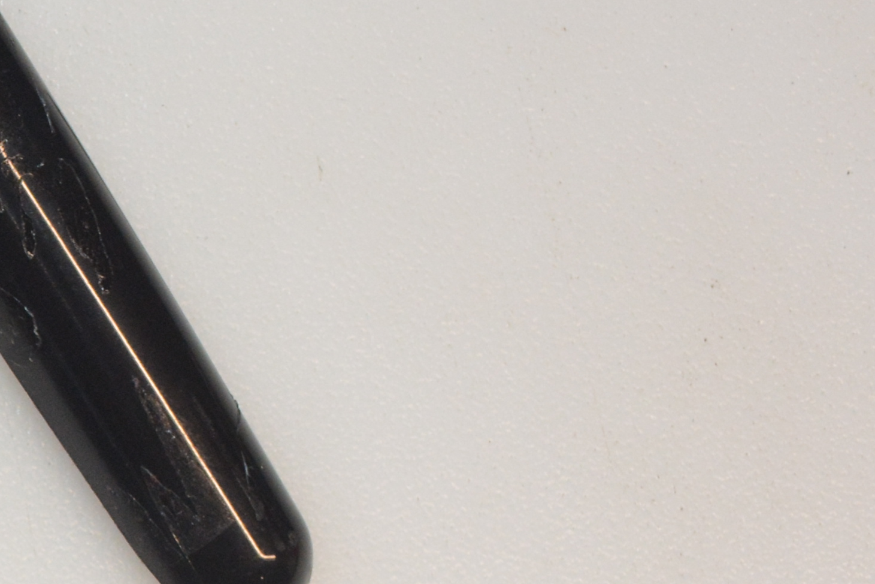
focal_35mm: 154
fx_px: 3744
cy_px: 171
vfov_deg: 8.9
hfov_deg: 12.1
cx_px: -753
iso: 1000
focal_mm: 25
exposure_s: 1/200
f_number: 8
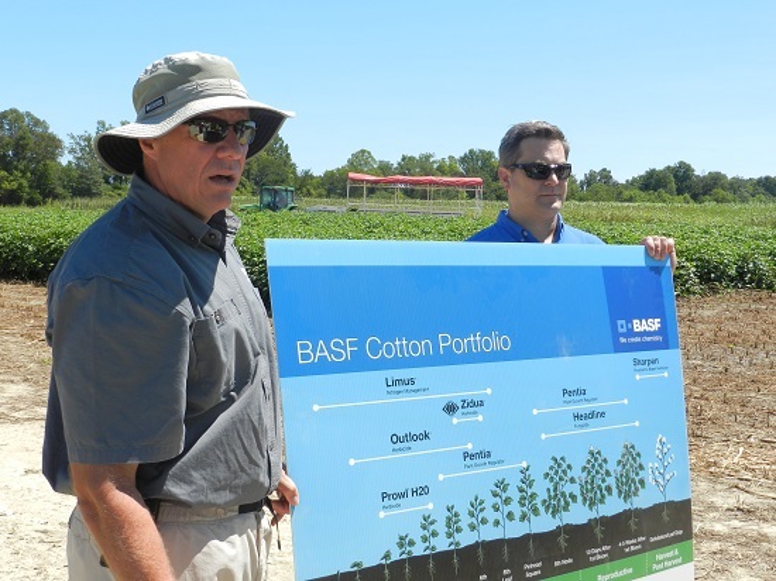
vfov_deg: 31.5
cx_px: 388
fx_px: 1031
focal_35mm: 46
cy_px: 290
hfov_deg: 41.3
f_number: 4.2
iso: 160
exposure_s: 1/800
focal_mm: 8.1
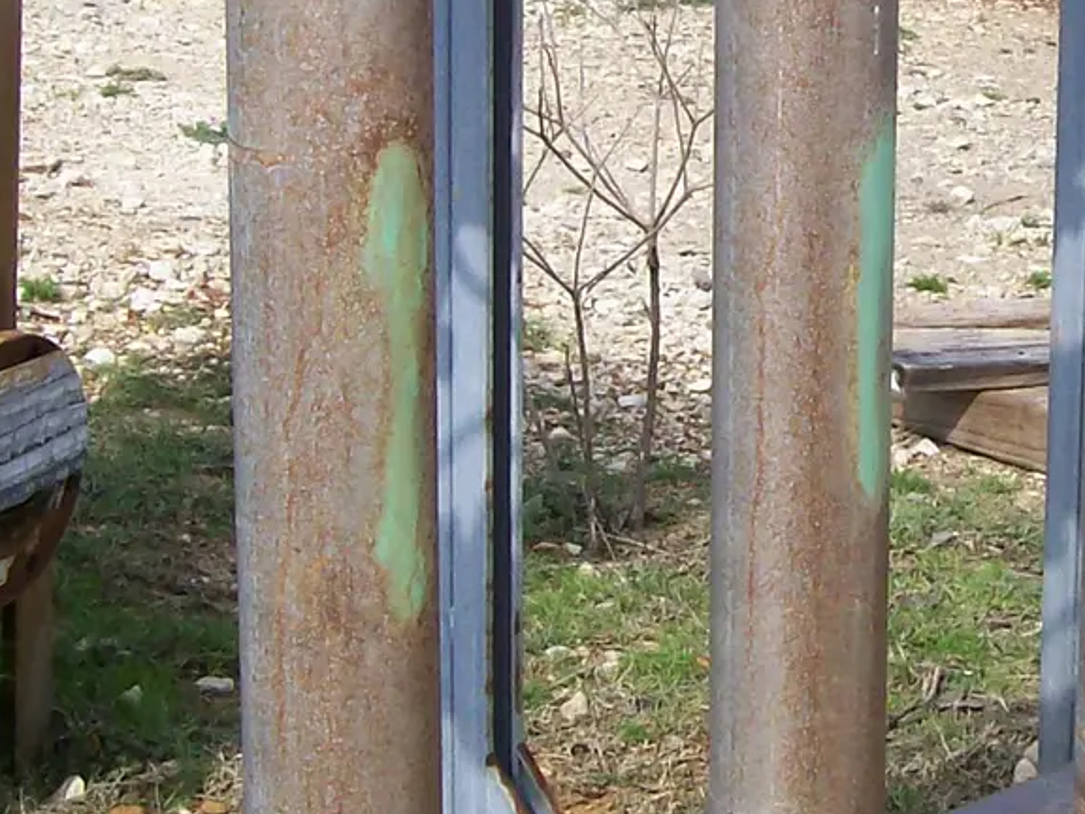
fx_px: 3918
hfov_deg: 15.6
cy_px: 128
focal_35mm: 125
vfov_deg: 11.8
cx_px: 923
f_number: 4.8
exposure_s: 1/404
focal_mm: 6
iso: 80
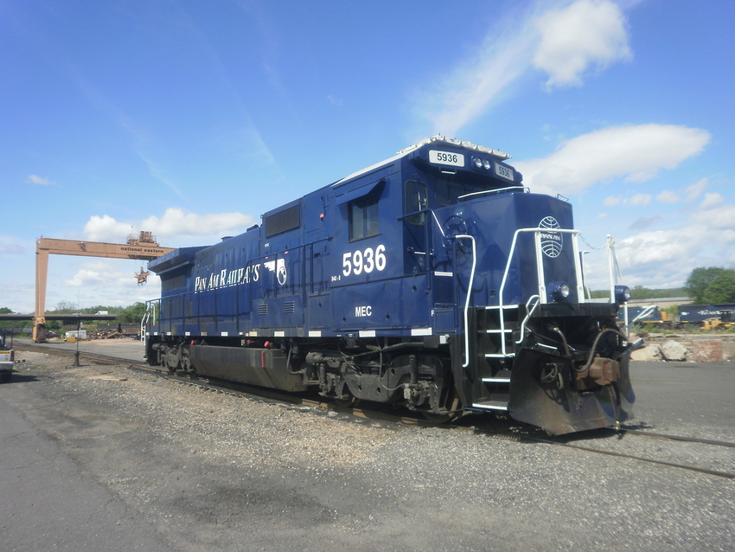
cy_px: 276
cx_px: 368
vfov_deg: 53.1
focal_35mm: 26
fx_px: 552
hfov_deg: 67.3
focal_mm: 4.65
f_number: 7.8
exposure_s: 1/250
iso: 100
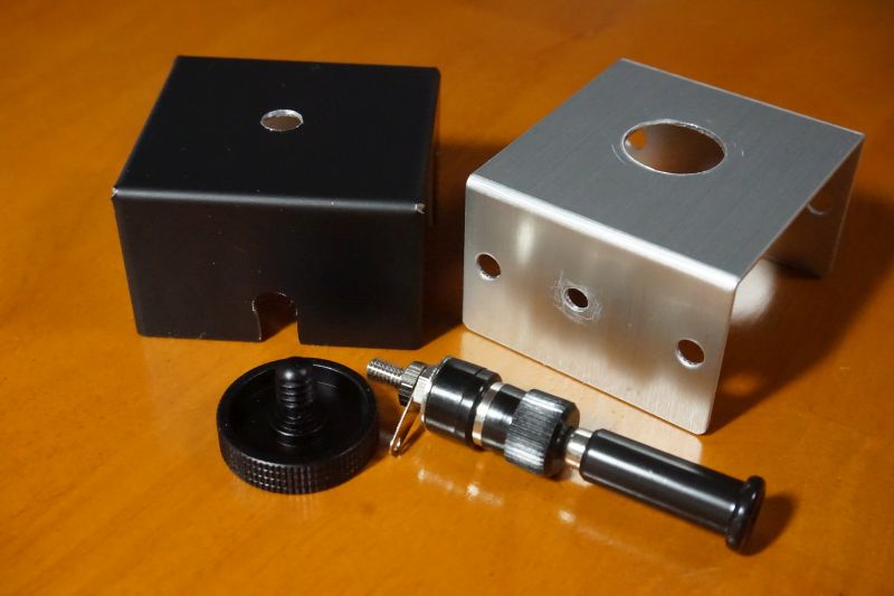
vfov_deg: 28.9
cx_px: 447
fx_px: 1154
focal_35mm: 46
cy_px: 298
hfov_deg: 42.3
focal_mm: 31
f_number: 8
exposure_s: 1/60
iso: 8000
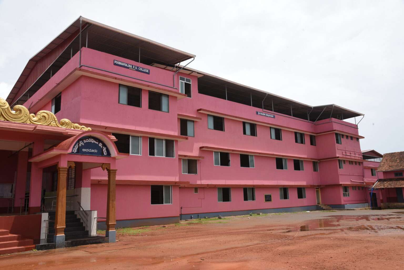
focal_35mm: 30
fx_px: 337
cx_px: 202
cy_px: 135
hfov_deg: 61.9
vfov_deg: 43.6
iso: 500
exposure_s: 1/400
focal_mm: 30
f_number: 14
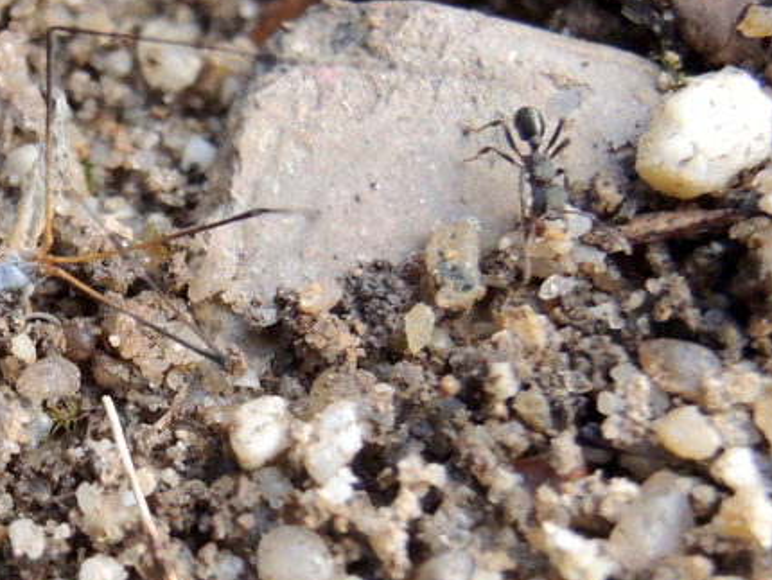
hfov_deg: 20.8
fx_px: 2075
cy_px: 242
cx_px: 162
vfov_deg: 15.9
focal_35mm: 93
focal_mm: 11
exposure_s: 1/1250
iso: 1600
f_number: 2.8
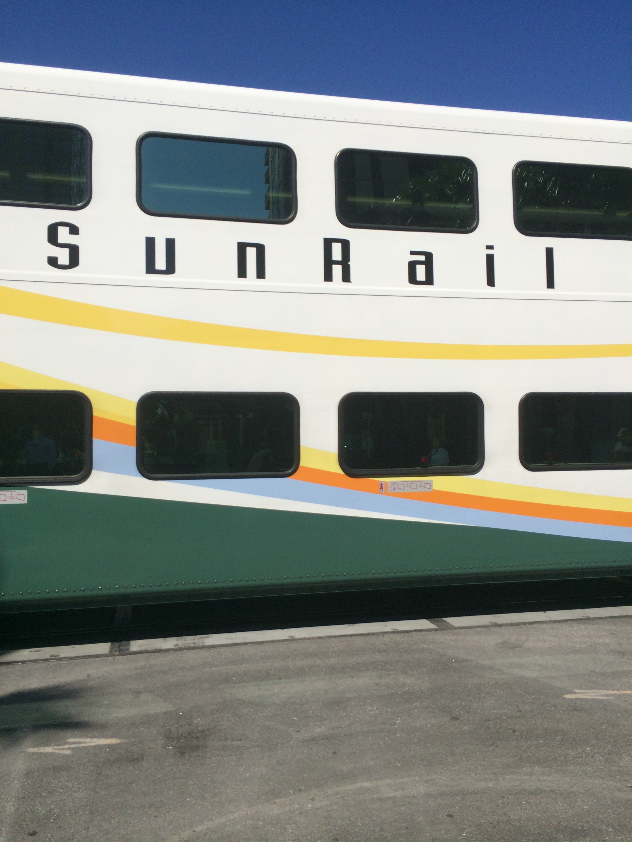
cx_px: 316
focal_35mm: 30
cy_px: 421
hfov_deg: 46.8
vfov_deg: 60.0
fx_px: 730
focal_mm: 4.12
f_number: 2.2
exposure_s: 1/4566
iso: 40
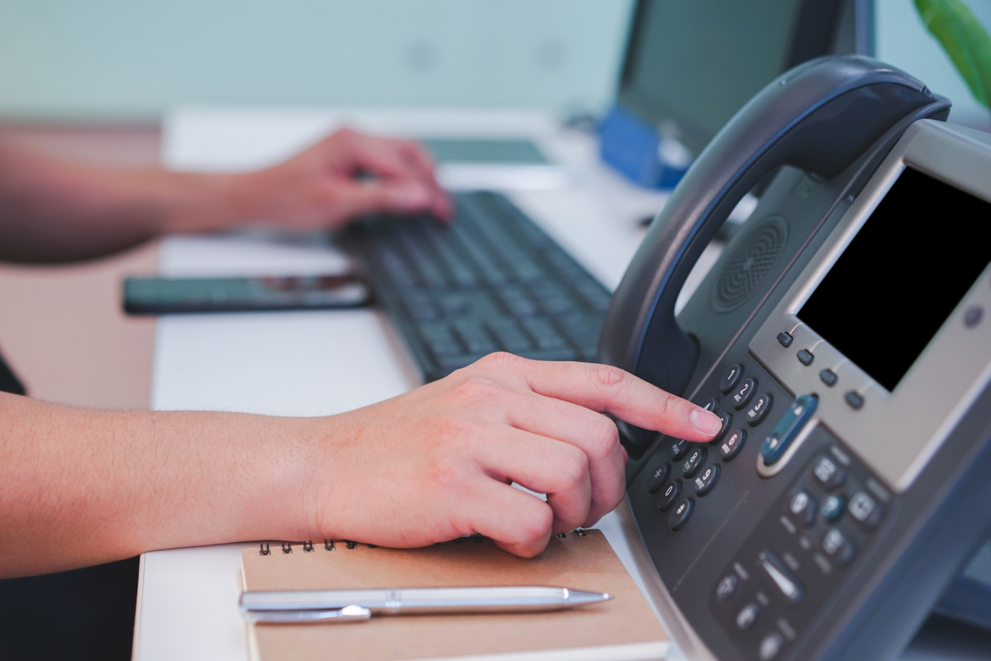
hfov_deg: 36.2
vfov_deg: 24.6
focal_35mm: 55
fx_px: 1514
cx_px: 496
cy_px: 330
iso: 320
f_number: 2.8
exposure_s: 1/60
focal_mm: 55
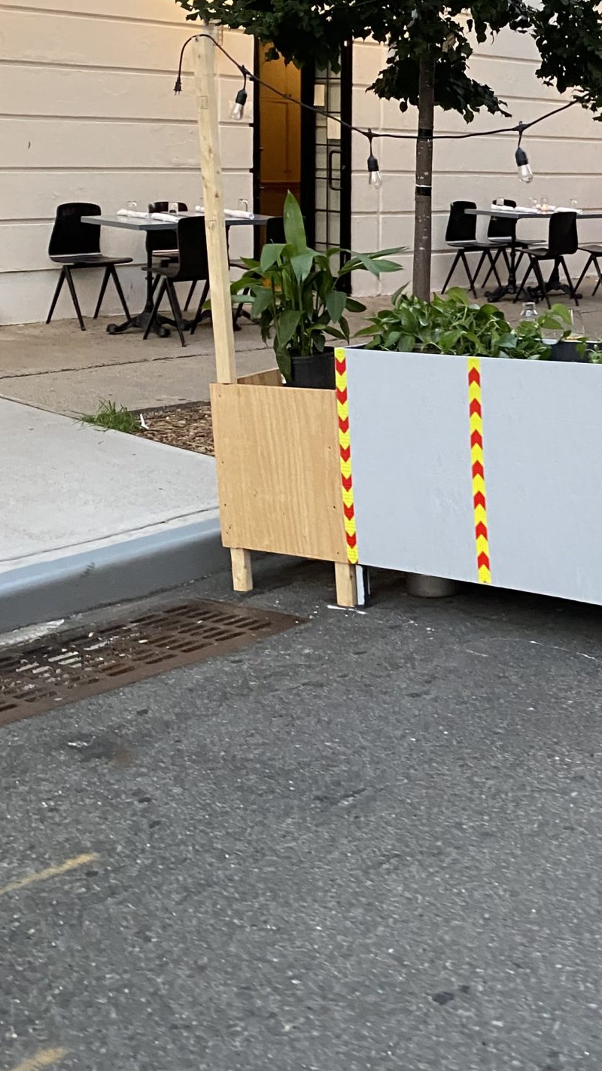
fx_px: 1447
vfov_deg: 40.2
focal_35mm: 51
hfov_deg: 22.7
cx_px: 582
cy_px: 380
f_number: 1.8
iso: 250
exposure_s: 1/60
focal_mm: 4.25
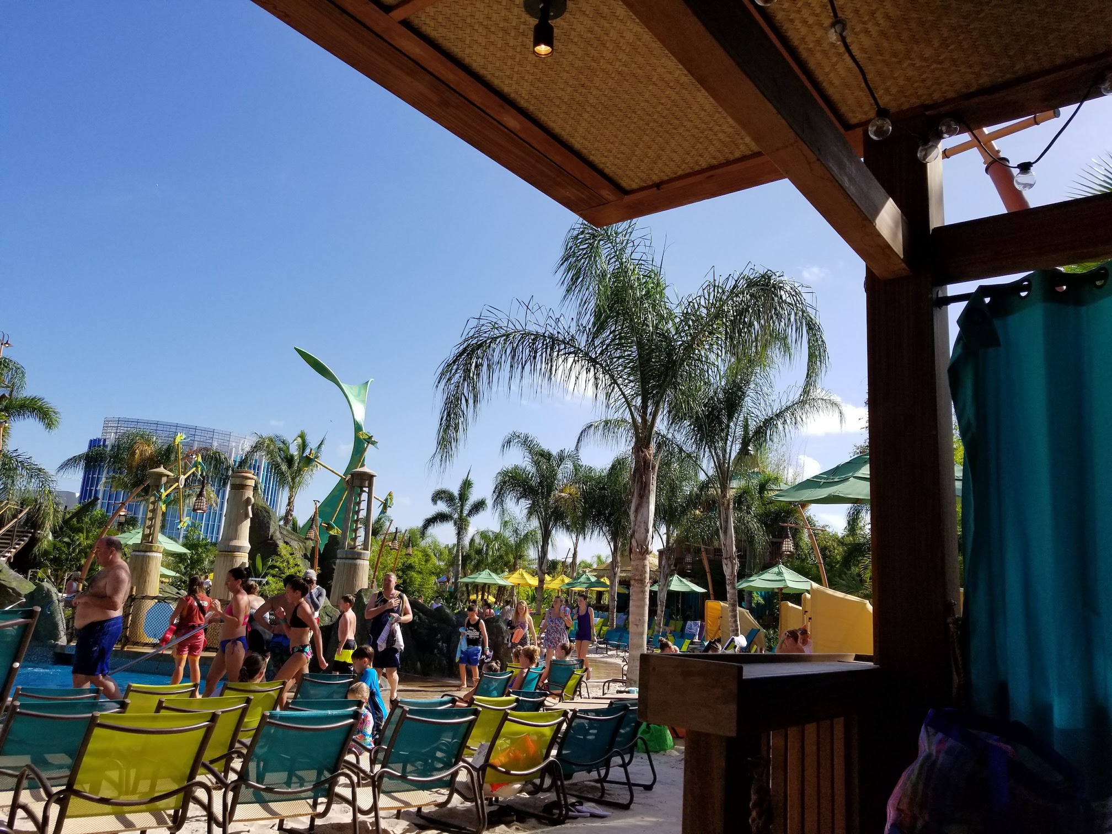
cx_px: 556
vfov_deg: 53.1
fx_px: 835
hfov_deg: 67.3
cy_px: 417
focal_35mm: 26
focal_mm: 4.25
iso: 50
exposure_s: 1/2144
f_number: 1.7
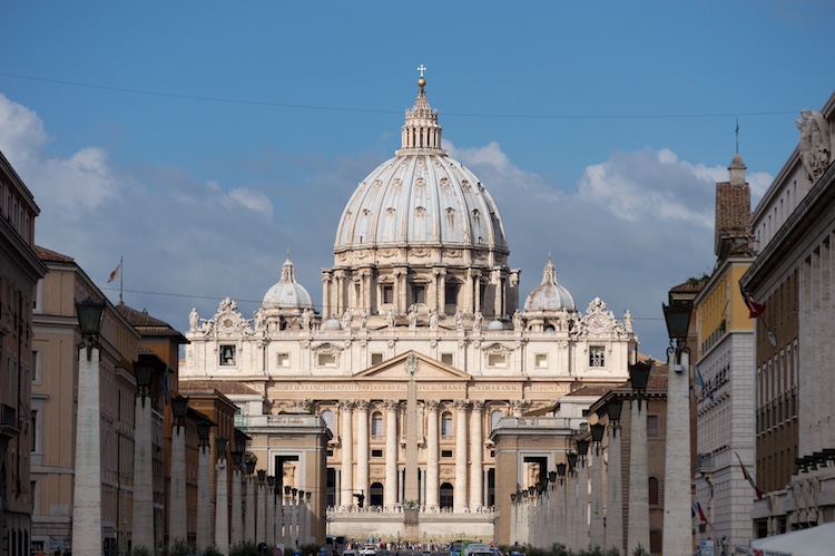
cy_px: 278
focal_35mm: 135
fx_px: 3129
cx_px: 418
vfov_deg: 10.1
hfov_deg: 15.2
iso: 100
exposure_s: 1/800
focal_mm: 90
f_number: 7.1
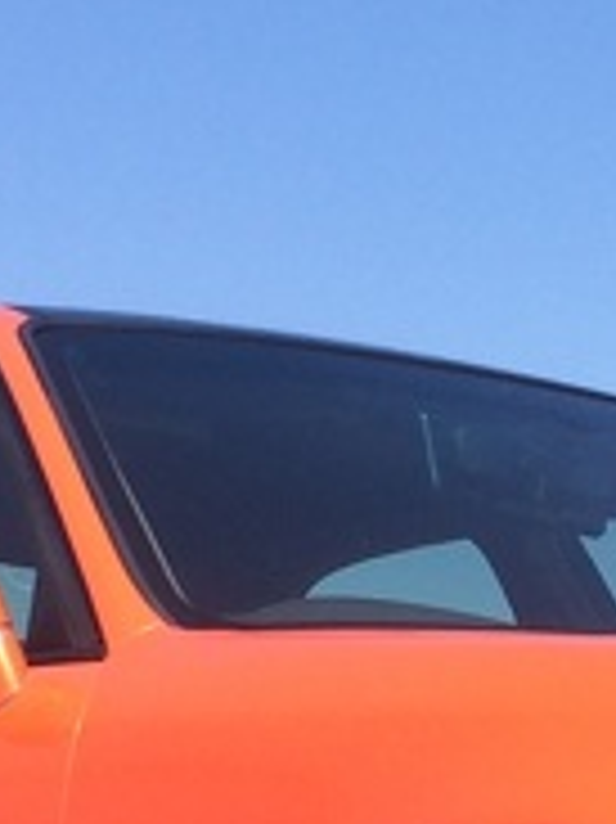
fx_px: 3801
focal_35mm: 160
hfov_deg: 9.2
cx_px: 697
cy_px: 720
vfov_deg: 12.3
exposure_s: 1/1520
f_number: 2.2
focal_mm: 4.15
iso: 32
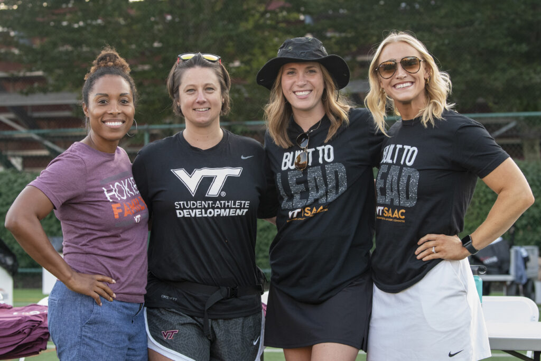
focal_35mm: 105
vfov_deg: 13.0
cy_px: 180
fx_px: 1578
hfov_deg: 19.5
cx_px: 270
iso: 1600
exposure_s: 1/160
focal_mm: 70
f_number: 4.5
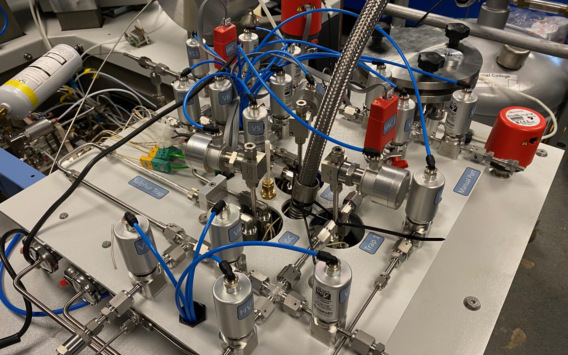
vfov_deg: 44.5
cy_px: 194
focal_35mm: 28
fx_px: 433
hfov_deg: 66.5
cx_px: 285
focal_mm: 4.25
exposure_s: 1/50
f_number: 1.8
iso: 200
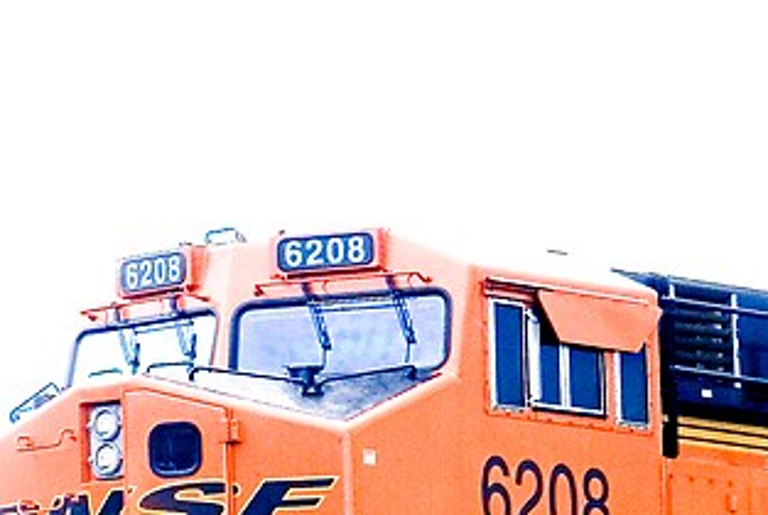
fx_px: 9212
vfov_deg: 3.2
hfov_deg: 4.8
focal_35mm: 431
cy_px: 374
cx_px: -270
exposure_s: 1/250
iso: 100
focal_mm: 90
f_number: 6.3
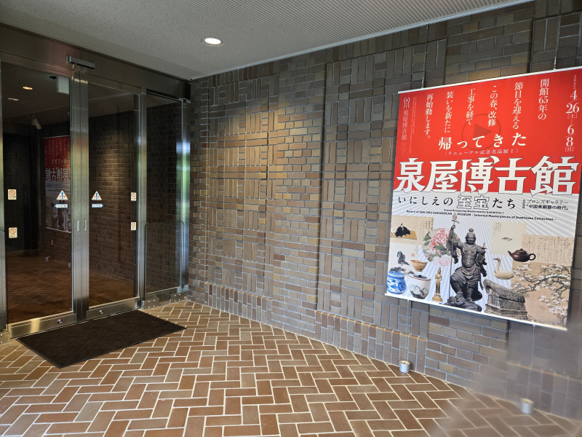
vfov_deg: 58.9
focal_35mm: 23
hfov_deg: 73.9
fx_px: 387
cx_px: 291
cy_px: 218
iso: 250
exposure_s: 1/100
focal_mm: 5.4
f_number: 1.8
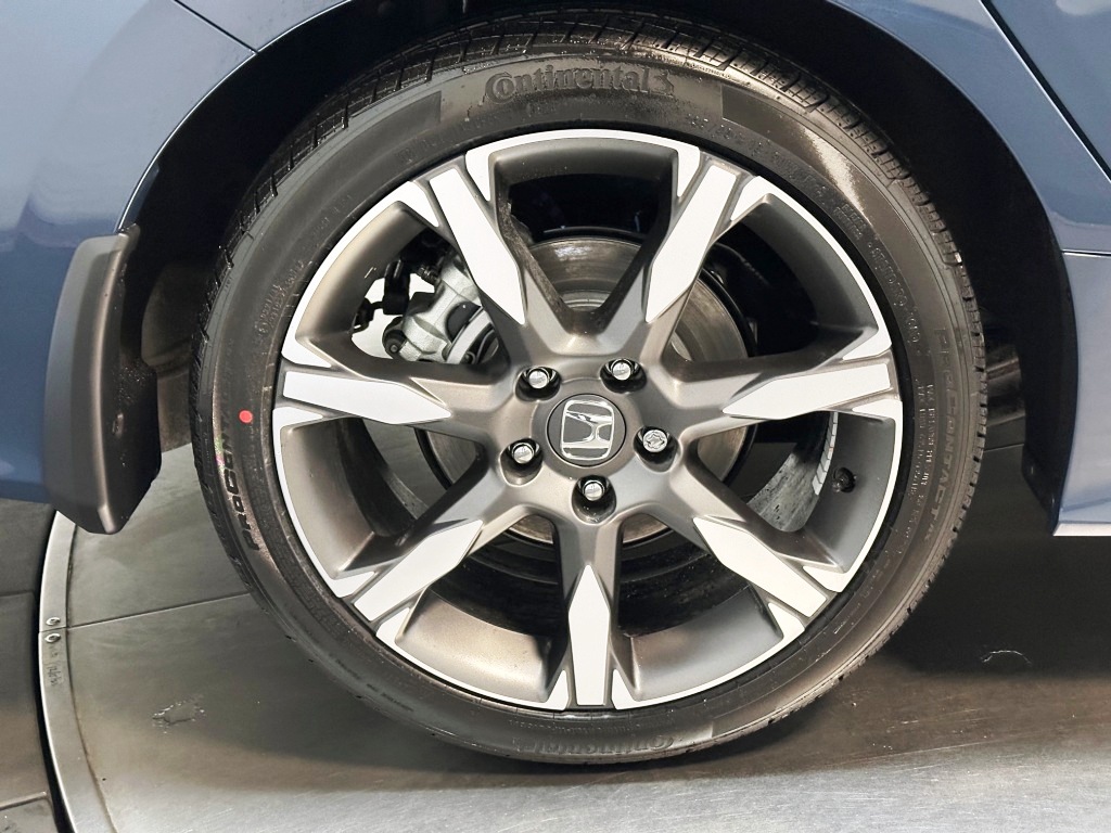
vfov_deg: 30.3
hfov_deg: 39.7
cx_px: 556
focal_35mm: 48
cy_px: 416
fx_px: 1541
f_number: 1.78
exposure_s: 1/30
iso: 640
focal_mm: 6.86
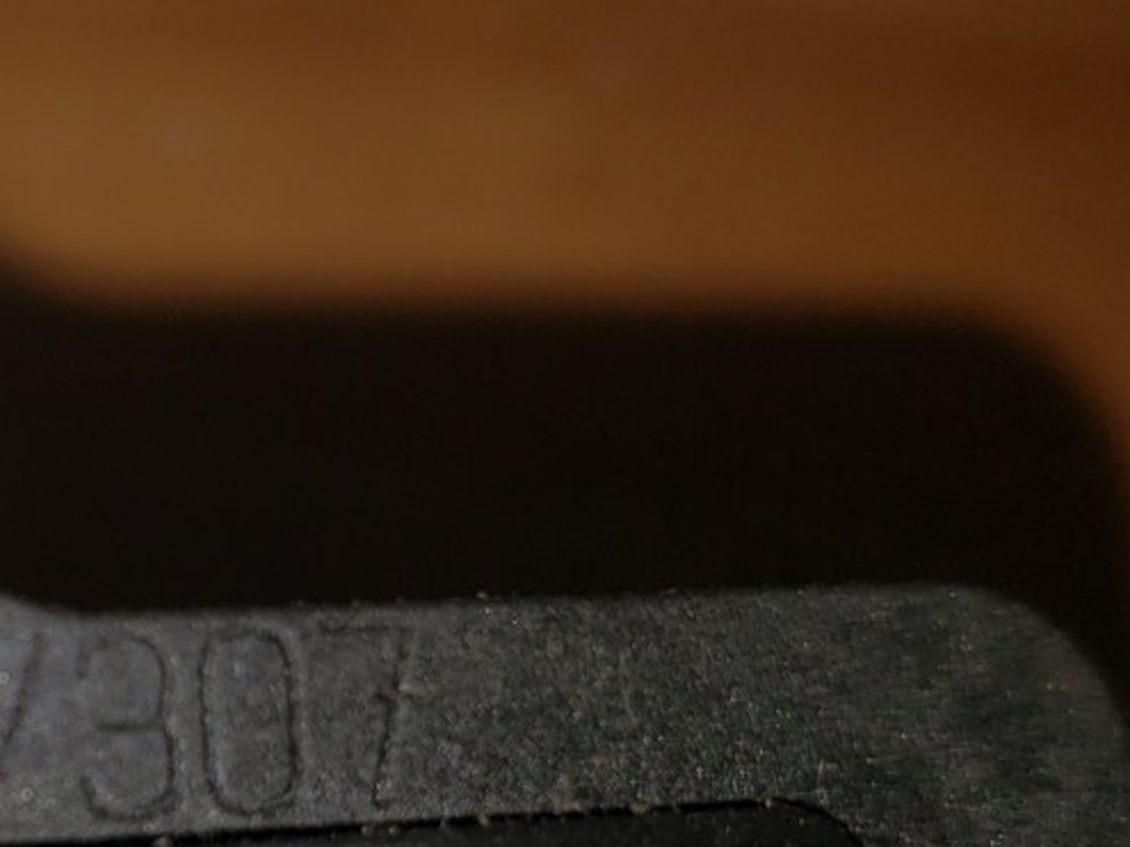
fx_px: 2056
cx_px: 73
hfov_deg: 29.2
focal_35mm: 63
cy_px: 822
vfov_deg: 22.5
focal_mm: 4.3
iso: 50
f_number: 1.5
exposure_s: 1/420
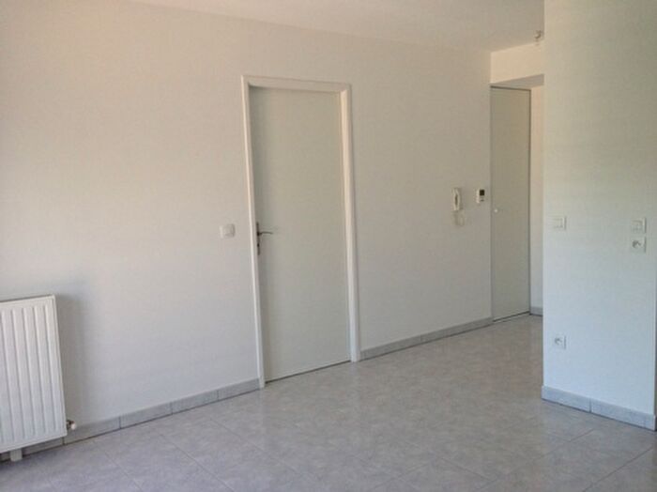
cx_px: 328
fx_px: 626
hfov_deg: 55.4
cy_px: 246
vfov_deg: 42.9
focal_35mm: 33
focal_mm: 4.12
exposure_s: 1/120
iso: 100
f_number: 2.4
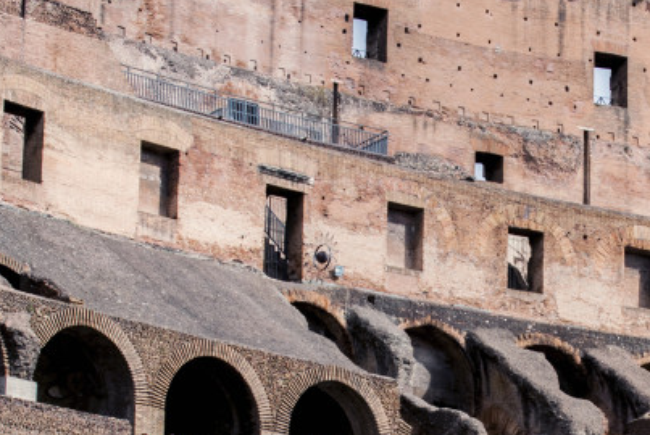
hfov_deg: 15.2
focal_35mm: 133
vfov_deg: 10.2
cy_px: 470
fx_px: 2410
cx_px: 573
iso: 100
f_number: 5.6
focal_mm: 35
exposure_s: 1/250
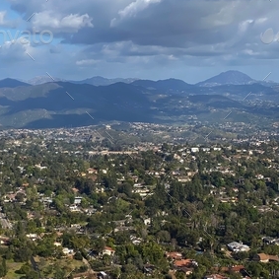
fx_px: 875
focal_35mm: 96
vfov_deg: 18.1
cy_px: 107
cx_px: 154
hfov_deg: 18.1
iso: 20
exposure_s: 1/1712
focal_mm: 6
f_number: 2
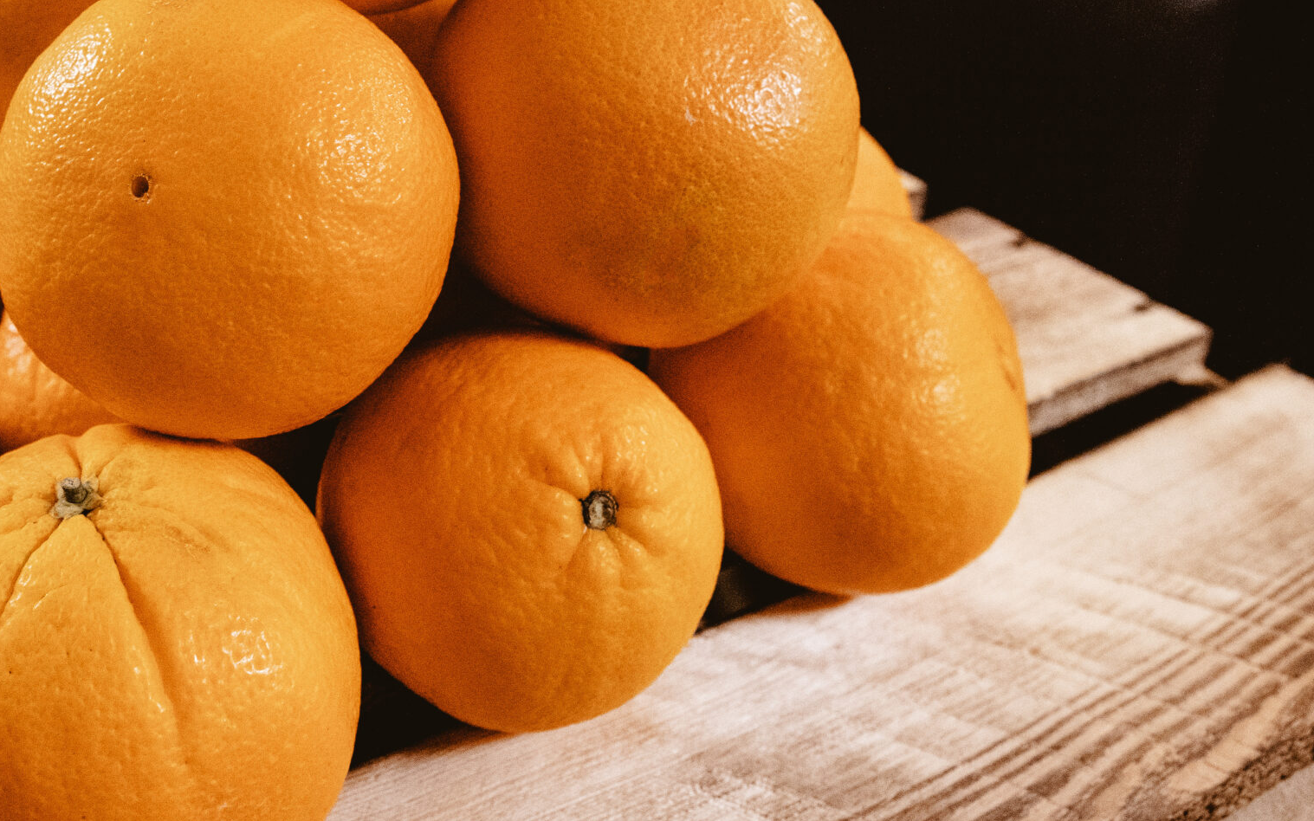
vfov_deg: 29.5
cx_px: 316
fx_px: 1540
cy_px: 239
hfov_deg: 44.5
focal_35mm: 43
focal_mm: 25
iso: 5000
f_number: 7.1
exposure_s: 1/60
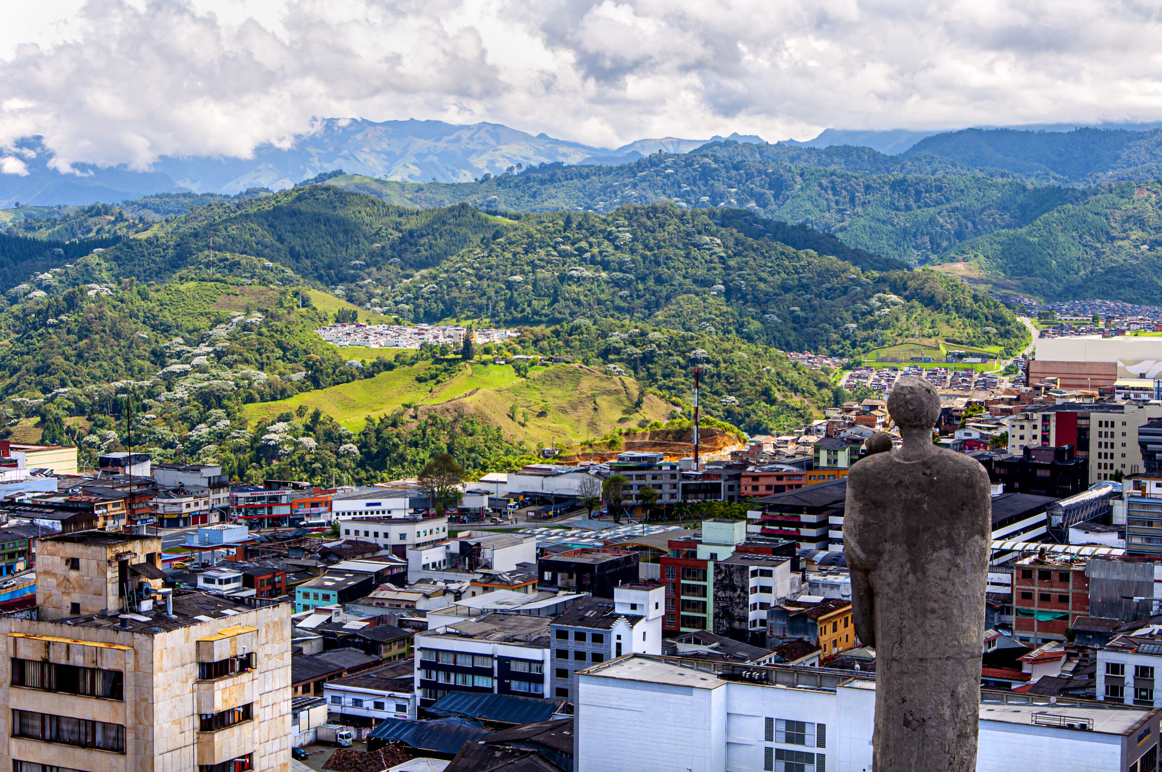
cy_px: 386
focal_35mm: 60
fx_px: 1934
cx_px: 581
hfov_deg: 33.4
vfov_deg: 22.6
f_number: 9
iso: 200
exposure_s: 1/320
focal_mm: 40
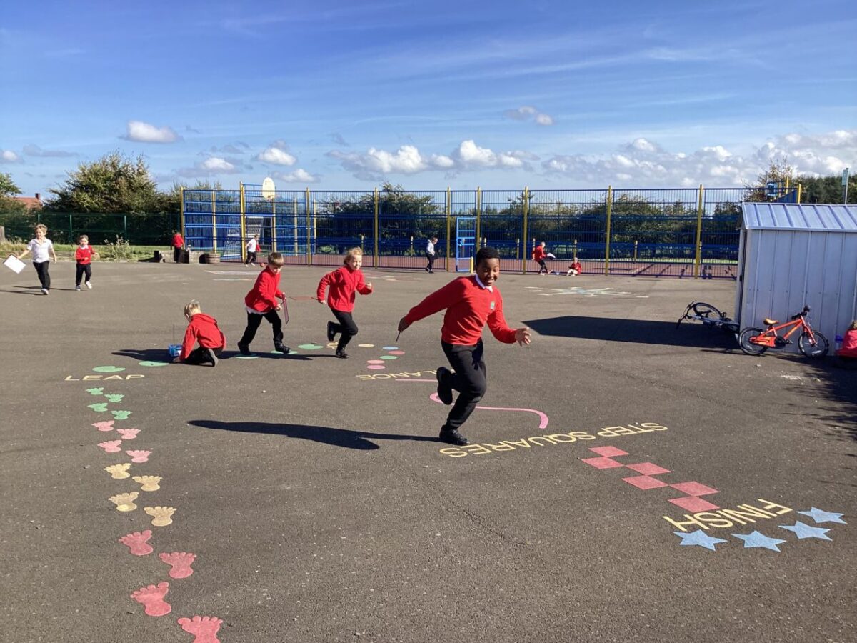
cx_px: 428
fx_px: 767
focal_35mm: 31
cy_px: 322
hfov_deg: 58.4
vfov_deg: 45.4
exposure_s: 1/1006
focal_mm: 3.3
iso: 25
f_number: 2.4
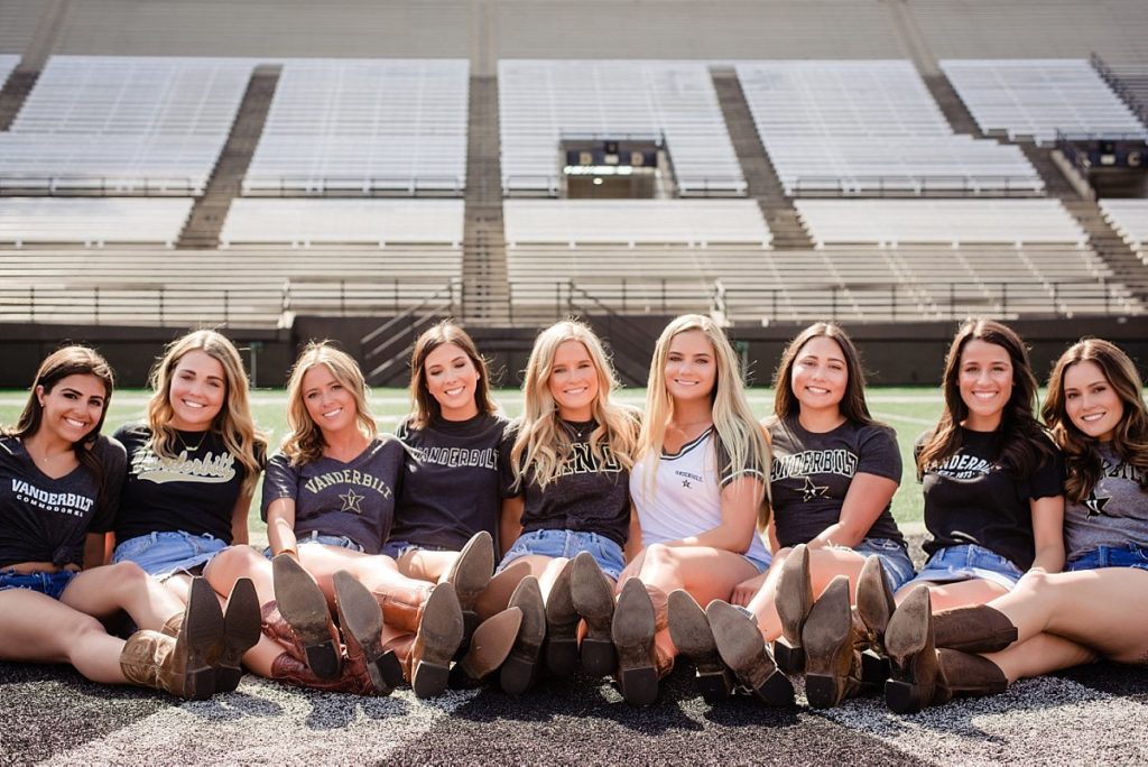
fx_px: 1595
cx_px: 574
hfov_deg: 39.6
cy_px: 384
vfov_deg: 27.0
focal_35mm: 50
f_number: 4.5
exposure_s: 1/1600
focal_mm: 50
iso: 250
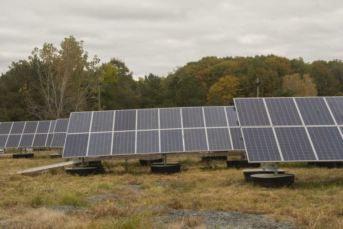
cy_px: 114
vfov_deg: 17.5
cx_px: 172
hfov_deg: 26.0
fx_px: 743
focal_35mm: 78
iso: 1600
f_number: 20
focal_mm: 52
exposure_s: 1/200
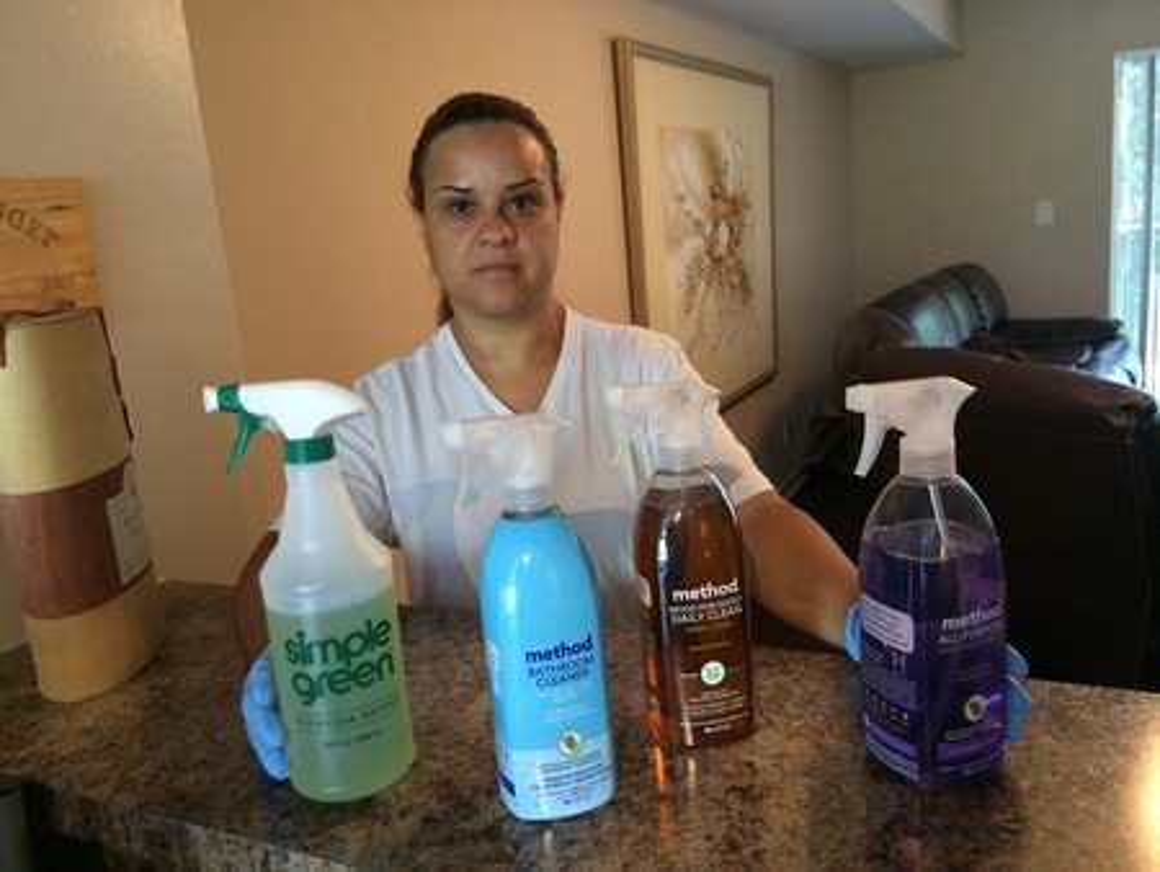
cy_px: 436
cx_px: 580
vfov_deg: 48.3
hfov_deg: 61.6
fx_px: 972
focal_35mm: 29
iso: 320
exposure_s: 1/15
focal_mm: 4.15
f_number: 2.2
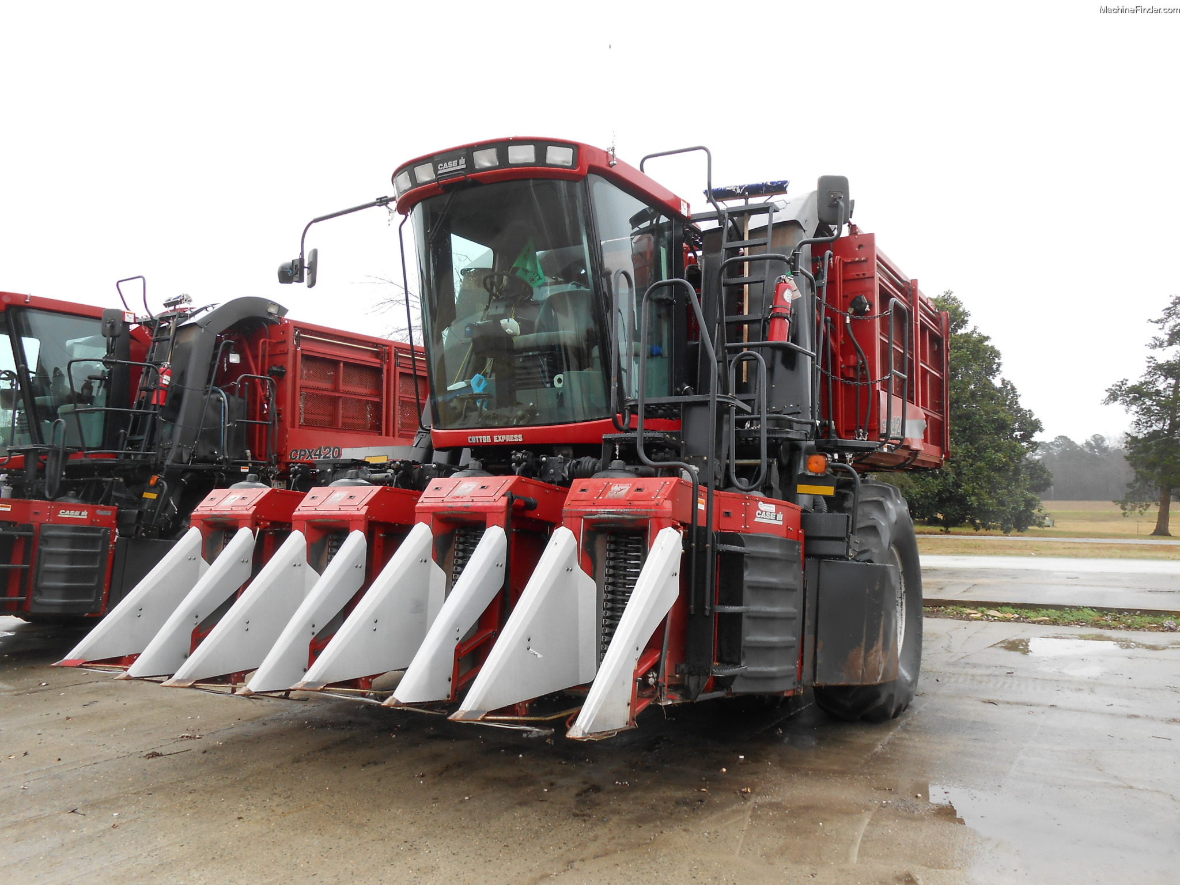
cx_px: 590
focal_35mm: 26
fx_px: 886
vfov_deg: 53.1
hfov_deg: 67.3
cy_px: 442
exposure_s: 1/60
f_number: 3.5
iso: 80
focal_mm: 4.6
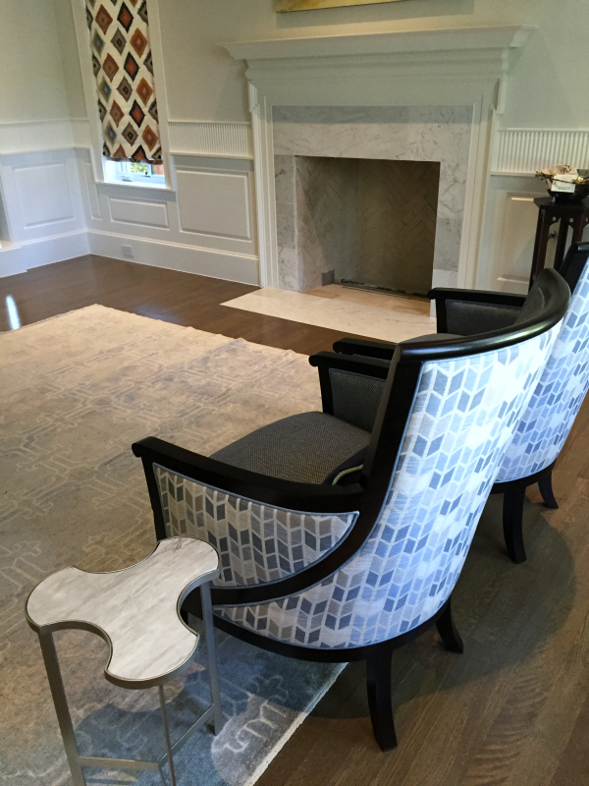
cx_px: 294
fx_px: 658
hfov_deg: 48.2
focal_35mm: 29
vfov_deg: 61.7
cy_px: 393
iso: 200
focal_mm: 4.15
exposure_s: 1/30
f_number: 2.2
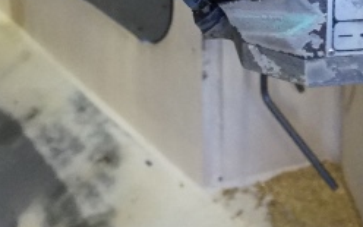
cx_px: 179
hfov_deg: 20.6
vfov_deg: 11.5
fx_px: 999
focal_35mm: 101
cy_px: -242
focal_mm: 16
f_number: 3.5
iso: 3200
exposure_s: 1/125
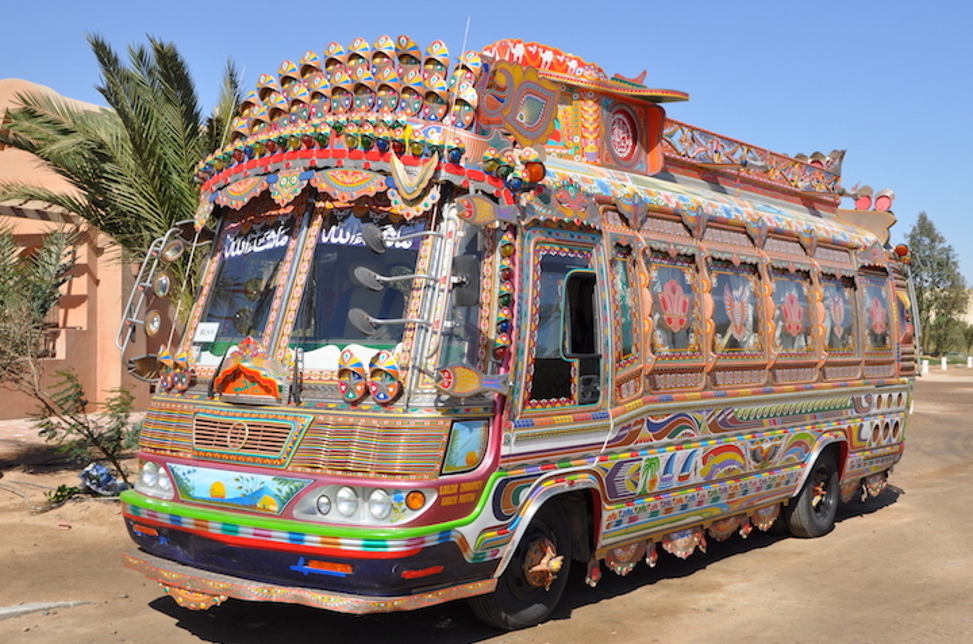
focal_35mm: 40
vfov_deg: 33.2
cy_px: 348
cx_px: 503
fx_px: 1078
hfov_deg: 48.6
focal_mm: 24
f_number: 9
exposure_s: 1/320
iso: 200
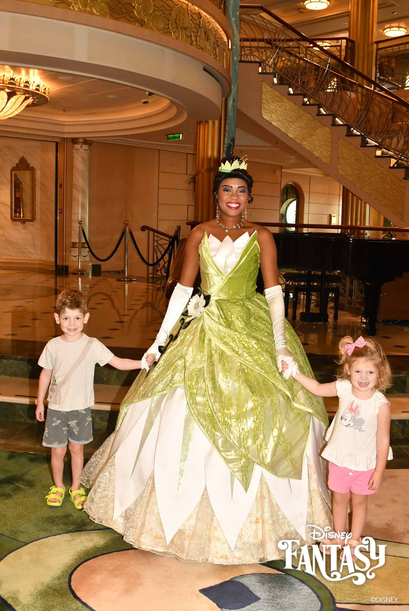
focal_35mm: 36
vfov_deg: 53.1
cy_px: 306
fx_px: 612
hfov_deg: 37.0
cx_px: 204
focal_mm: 18
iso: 640
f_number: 5.6
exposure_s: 1/60
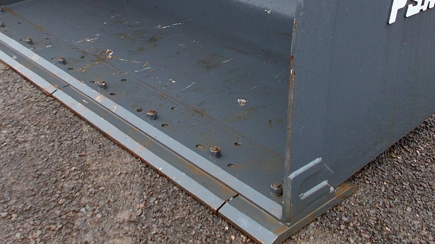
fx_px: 554
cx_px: 189
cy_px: 16
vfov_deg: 24.1
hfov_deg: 42.8
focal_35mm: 48
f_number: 3.2
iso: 125
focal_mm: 4.6
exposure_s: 1/25
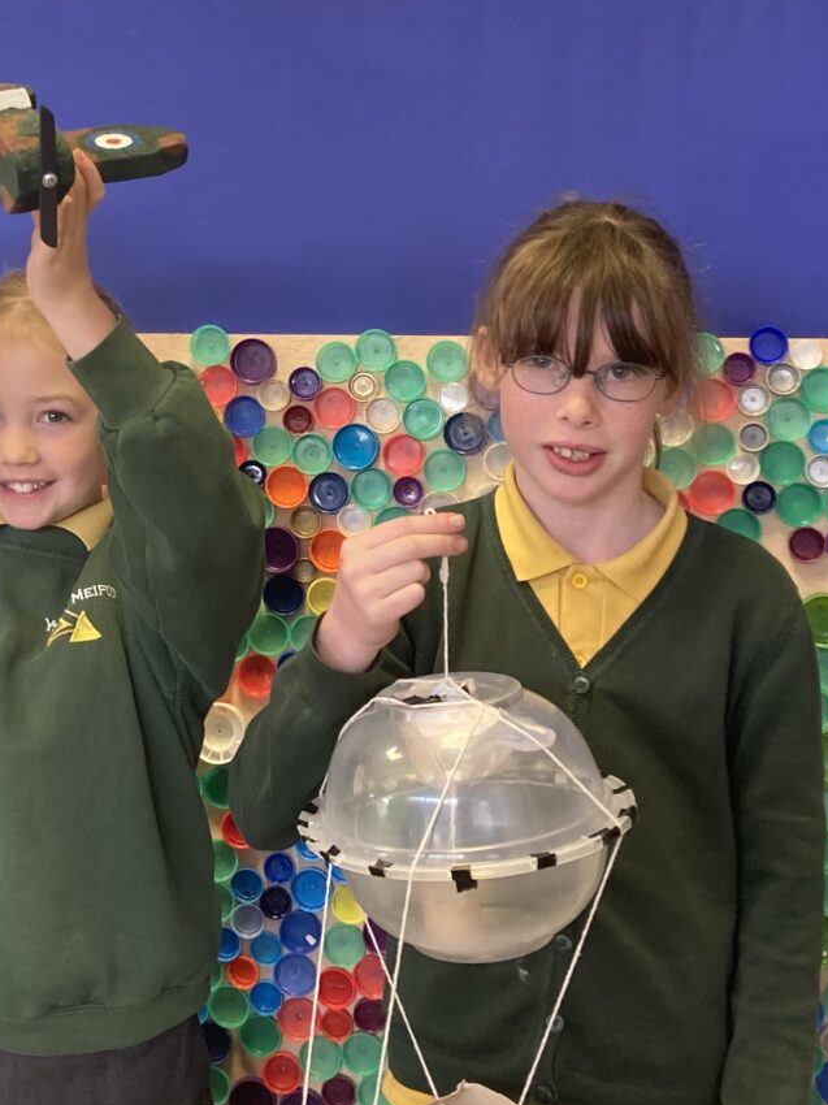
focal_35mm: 58
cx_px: 140
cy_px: 350
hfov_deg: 24.7
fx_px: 1851
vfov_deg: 32.9
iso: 64
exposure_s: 1/50
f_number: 1.8
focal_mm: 3.99
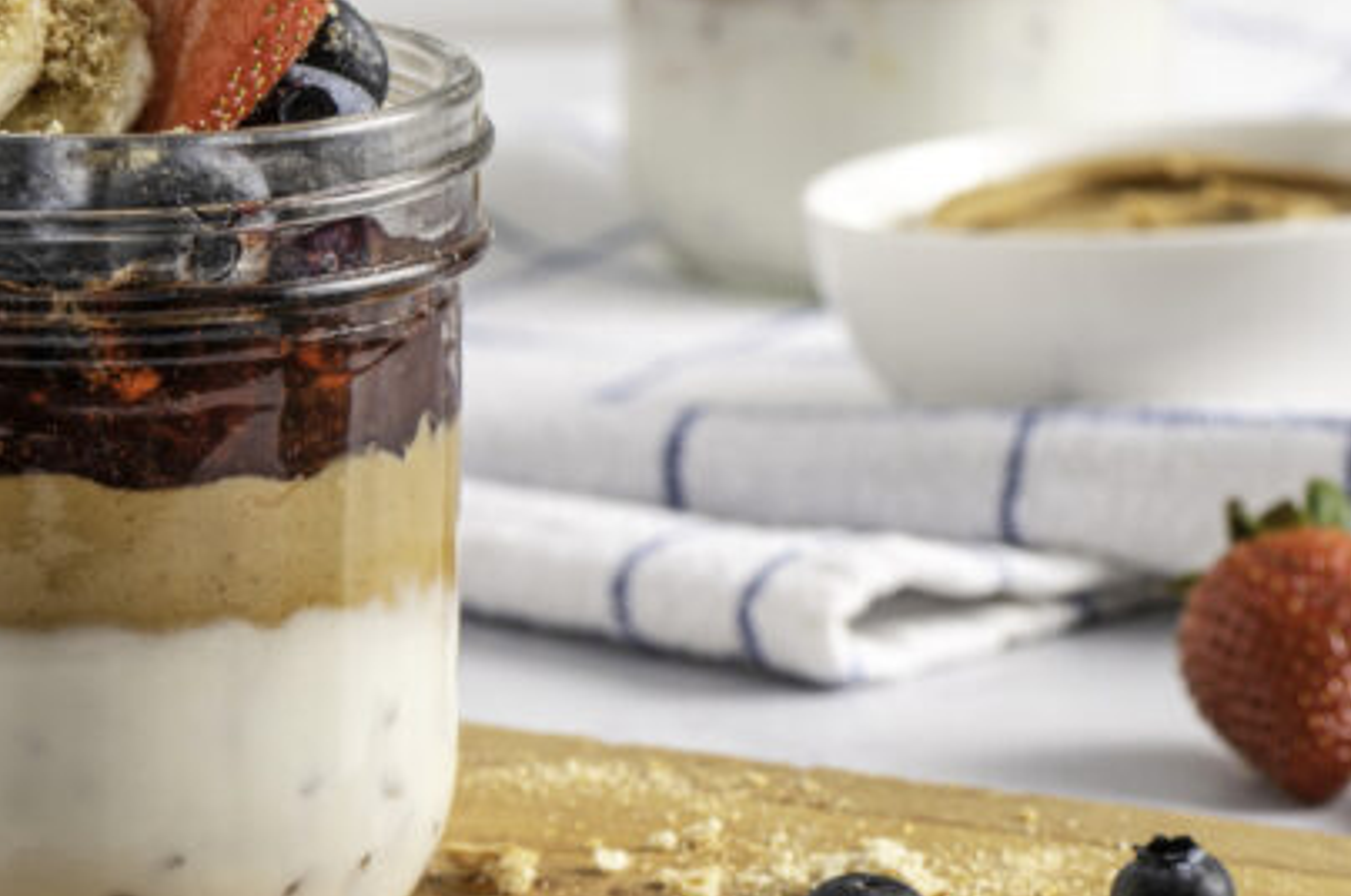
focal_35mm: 255
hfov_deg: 8.1
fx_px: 9554
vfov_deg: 5.4
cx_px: 181
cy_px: 461
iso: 100
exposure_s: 1/200
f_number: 11
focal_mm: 105
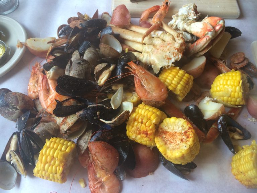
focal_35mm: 29
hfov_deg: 61.7
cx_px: 128
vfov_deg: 48.2
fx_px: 215
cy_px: 96
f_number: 2.2
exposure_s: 1/120
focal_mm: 4.15
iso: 64
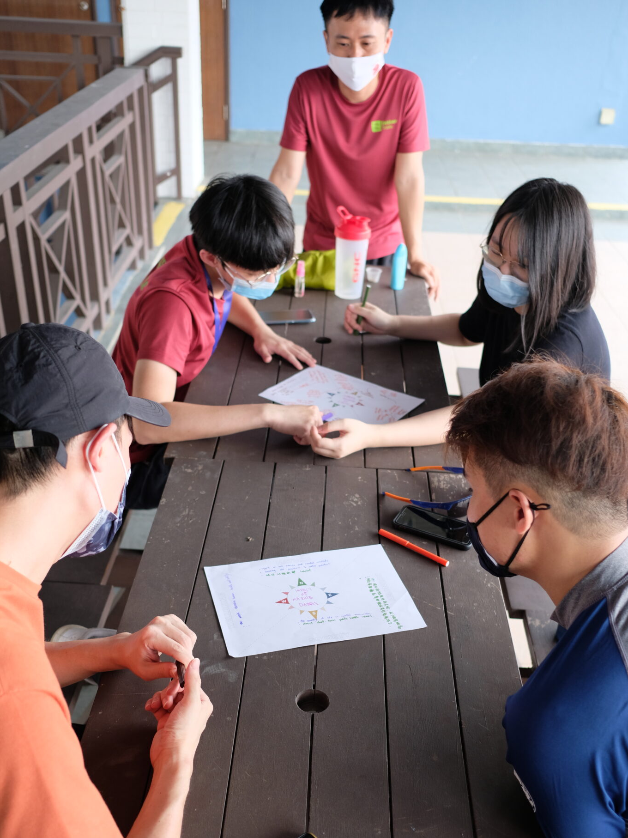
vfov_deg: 48.9
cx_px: 314
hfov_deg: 37.7
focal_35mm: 38
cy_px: 469
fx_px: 919
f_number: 2.5
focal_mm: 23
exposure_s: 1/160
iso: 400
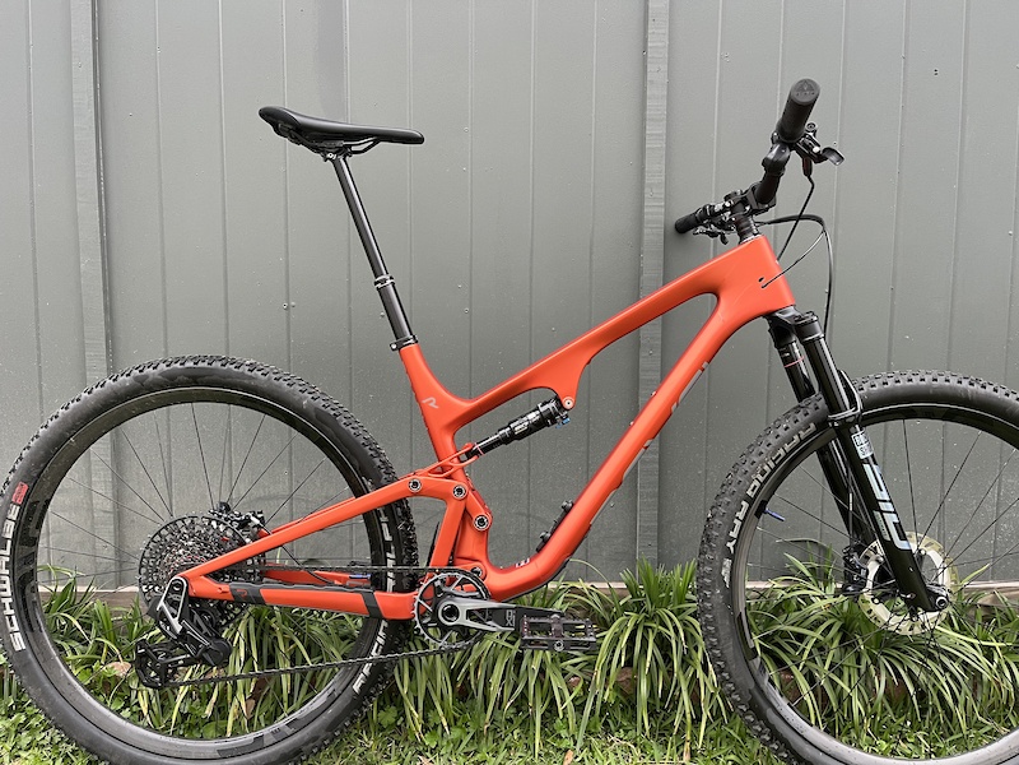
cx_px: 510
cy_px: 382
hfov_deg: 67.3
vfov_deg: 53.1
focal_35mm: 26
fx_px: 765
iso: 160
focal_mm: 5.1
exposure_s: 1/60
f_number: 1.6
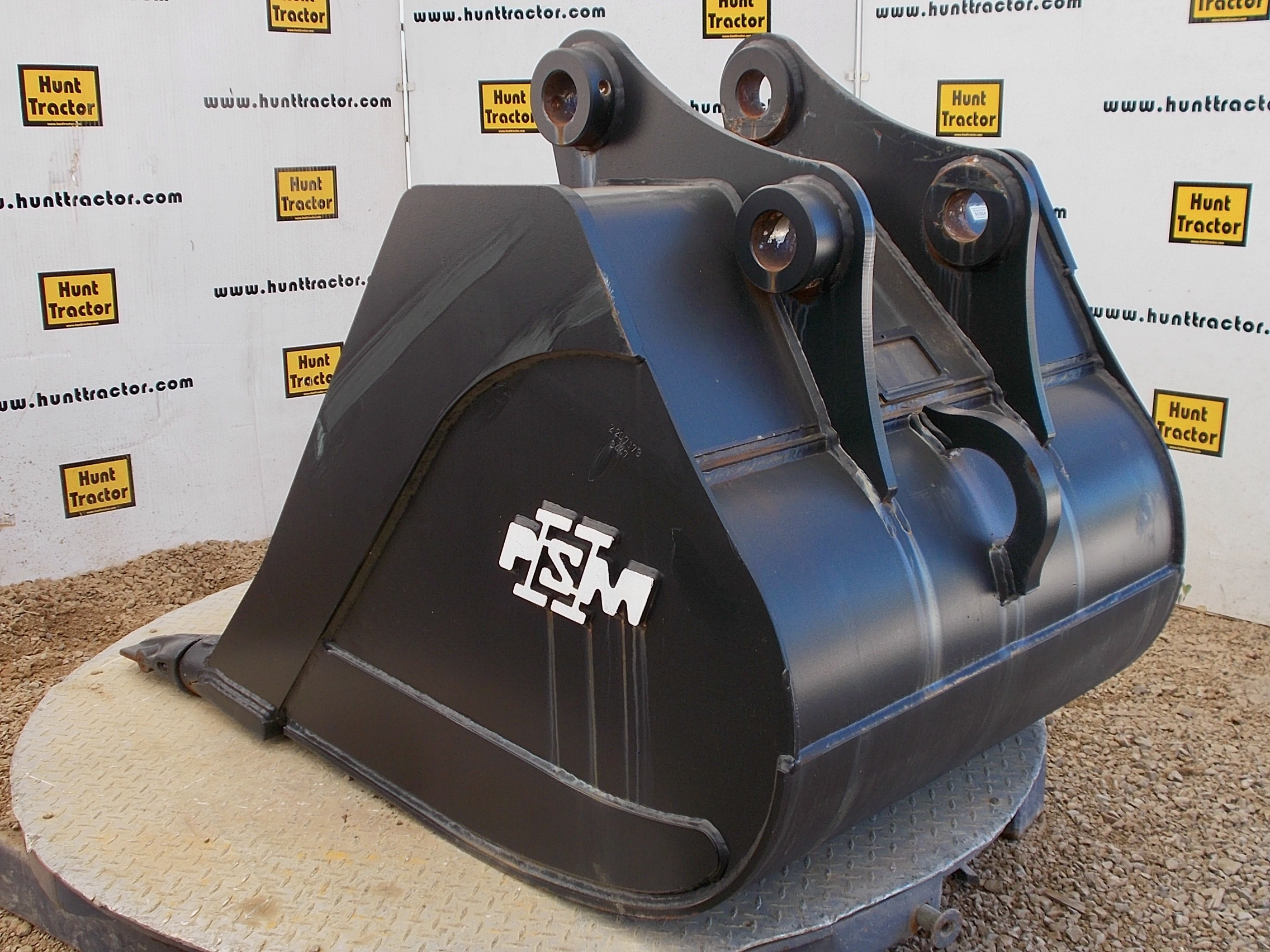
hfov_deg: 47.9
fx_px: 1431
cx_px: 635
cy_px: 476
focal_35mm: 39
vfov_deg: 36.8
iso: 80
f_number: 3.9
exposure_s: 1/50
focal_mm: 6.9
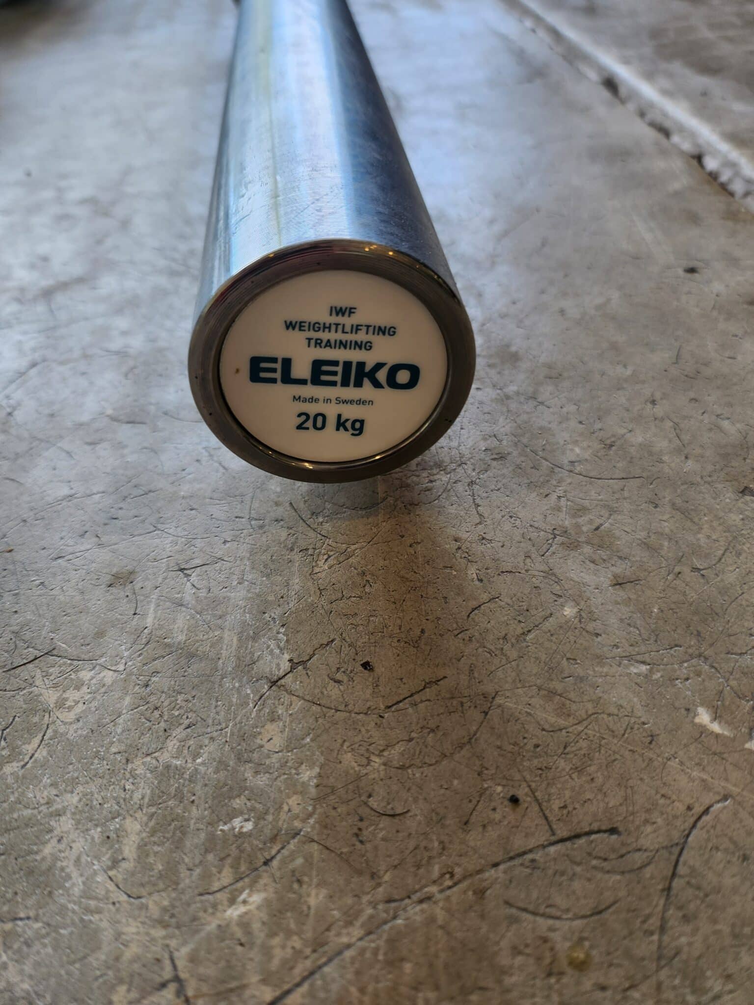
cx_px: 377
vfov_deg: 71.6
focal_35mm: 24
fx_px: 697
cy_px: 502
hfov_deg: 56.8
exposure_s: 1/120
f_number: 1.8
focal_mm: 5
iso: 64
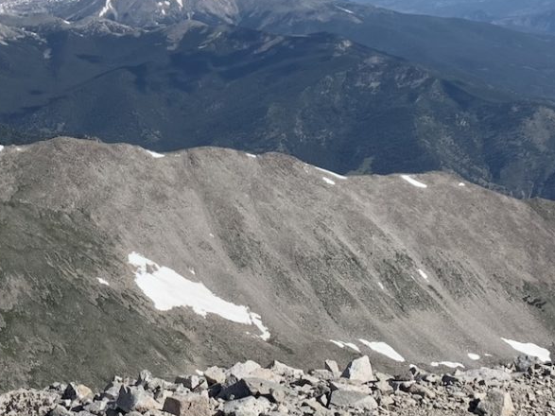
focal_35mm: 68
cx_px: 31
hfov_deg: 27.3
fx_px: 1090
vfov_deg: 21.5
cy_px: 138
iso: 25
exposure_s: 1/3289
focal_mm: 4.25
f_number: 1.8
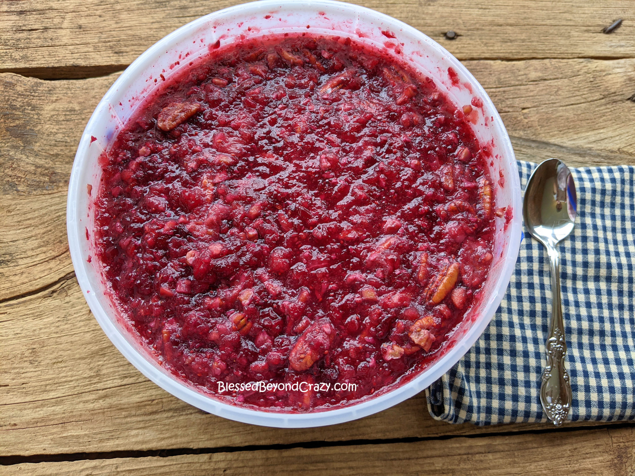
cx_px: 318
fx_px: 495
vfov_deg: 51.4
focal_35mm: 27
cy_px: 238
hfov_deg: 65.3
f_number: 1.8
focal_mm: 4.44
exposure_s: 1/120
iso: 64
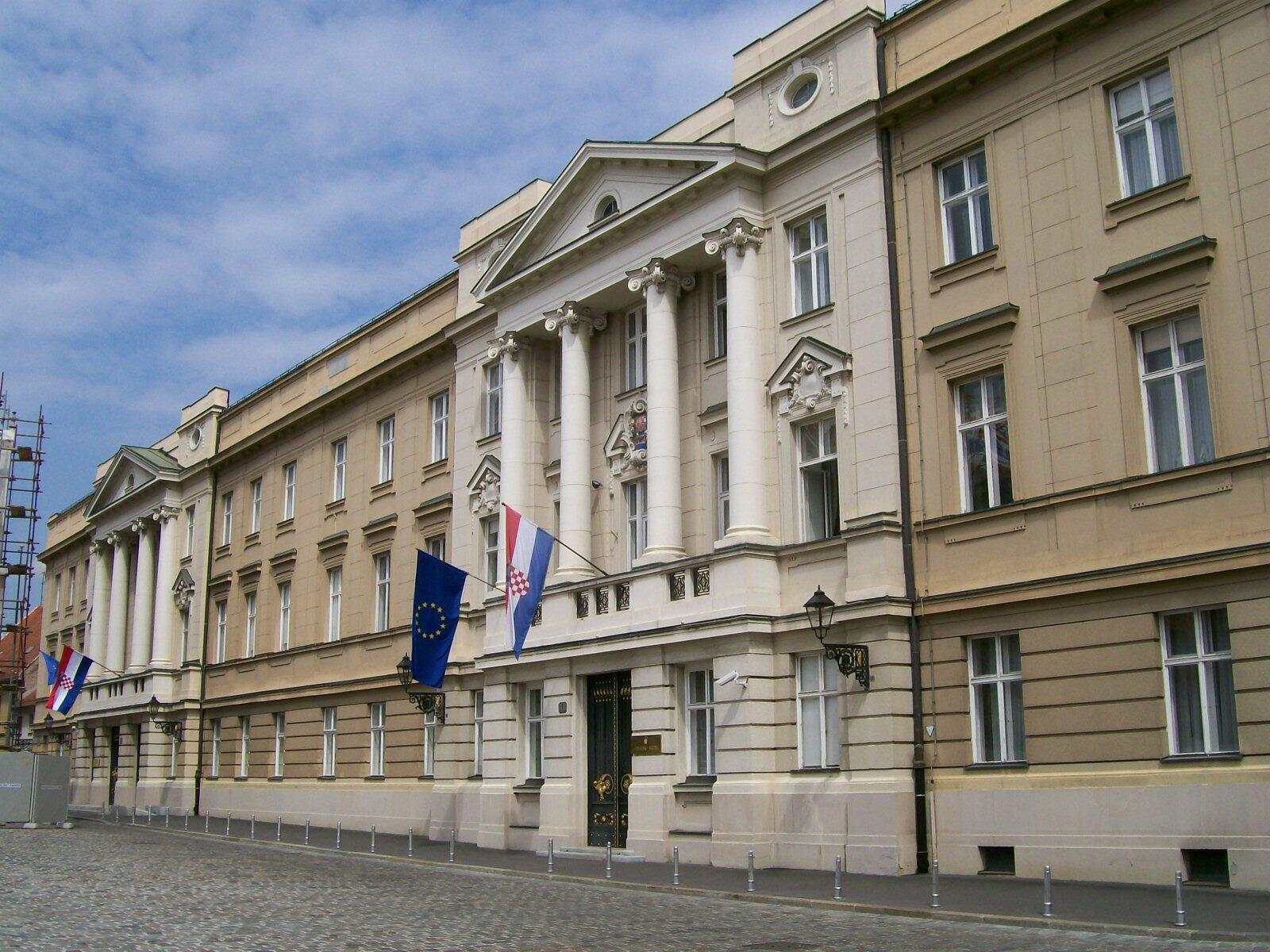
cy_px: 476
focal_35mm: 36
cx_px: 635
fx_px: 1321
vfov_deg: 39.7
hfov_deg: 51.4
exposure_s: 1/1007
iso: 80
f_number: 4.8
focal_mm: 6
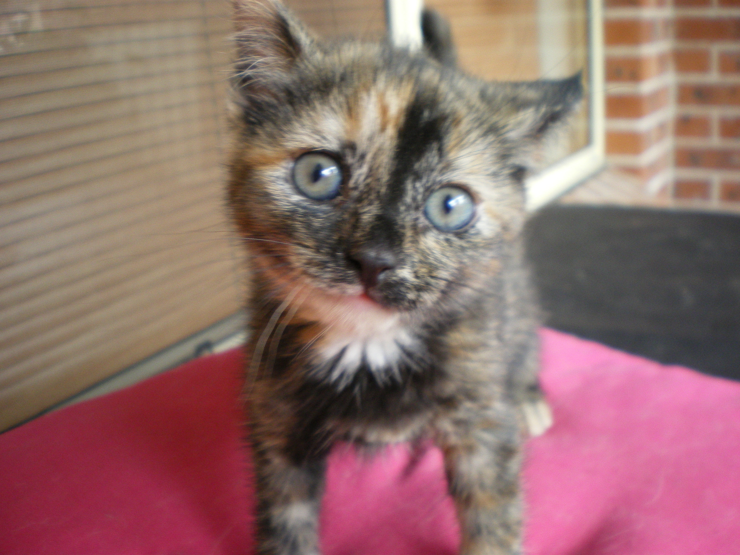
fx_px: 770
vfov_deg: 39.7
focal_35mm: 36
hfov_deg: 51.4
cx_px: 370
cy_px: 278
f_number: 3.1
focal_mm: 6.3
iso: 200
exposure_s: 1/50
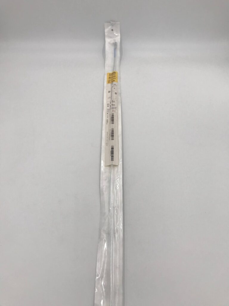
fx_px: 247
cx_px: 114
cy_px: 153
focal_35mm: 28
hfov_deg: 49.7
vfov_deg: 63.4
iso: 20
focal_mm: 3.99
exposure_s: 1/349
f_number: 1.8
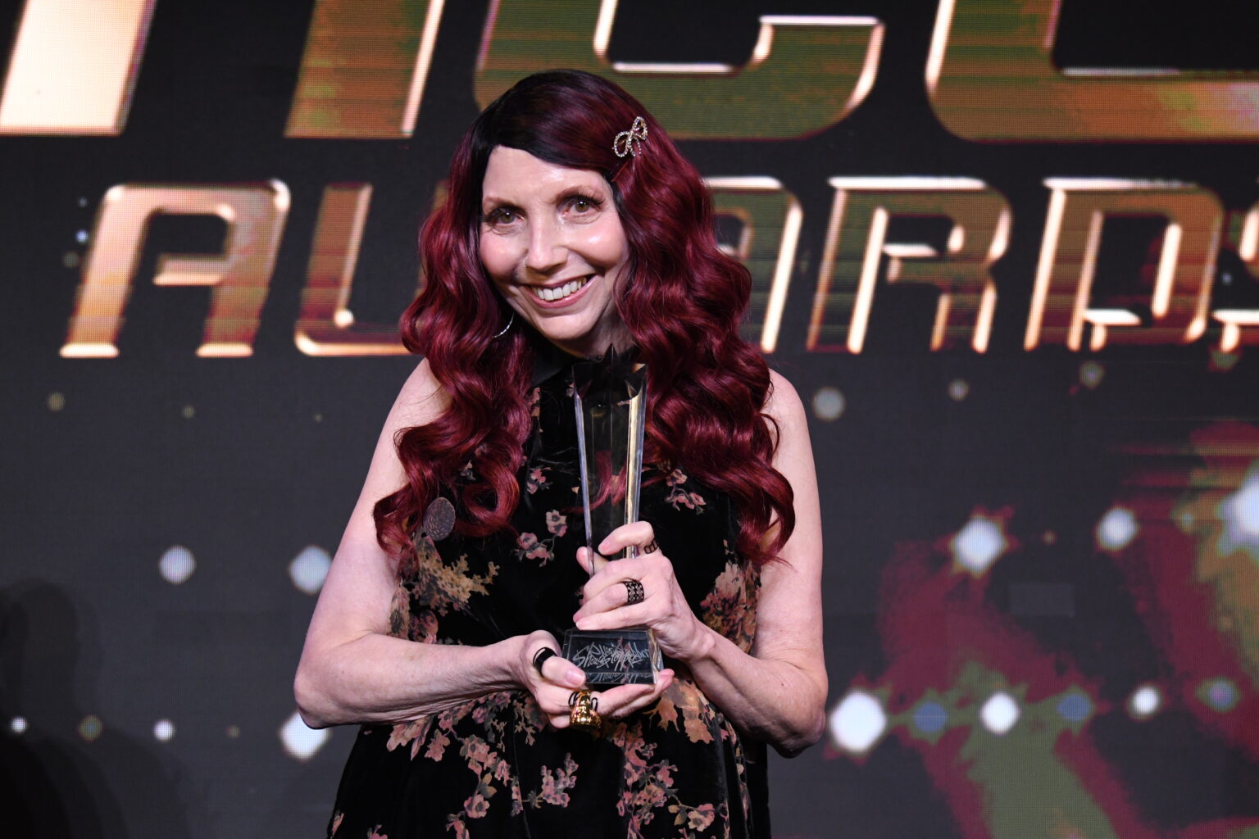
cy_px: 420
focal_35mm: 57
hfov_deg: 35.1
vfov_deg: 23.8
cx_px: 630
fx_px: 1993
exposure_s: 1/640
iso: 2000
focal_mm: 38
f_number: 4
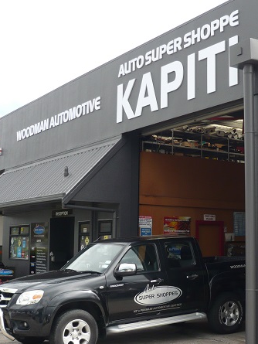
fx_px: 576
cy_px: 173
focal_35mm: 58
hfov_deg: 25.0
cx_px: 184
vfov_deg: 33.2
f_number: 3.4
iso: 100
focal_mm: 7
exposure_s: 1/400
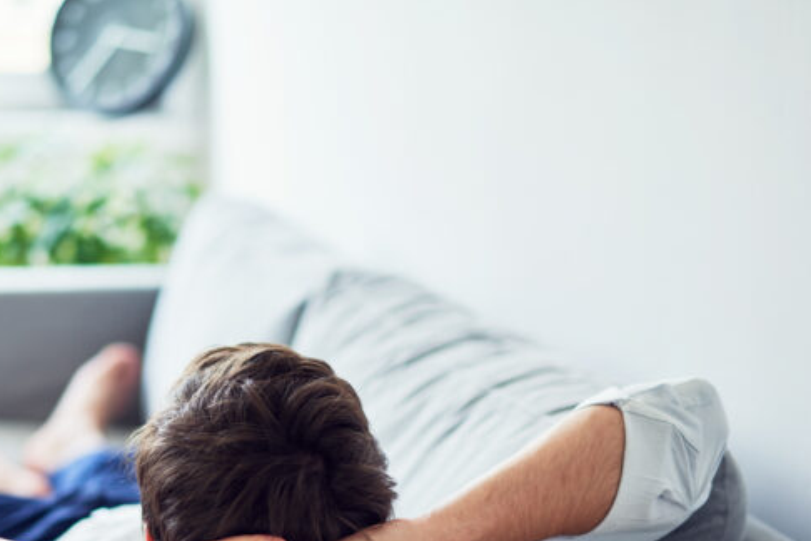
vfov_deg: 15.6
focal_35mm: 87
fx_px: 1960
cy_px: 397
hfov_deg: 23.3
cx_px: 284
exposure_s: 1/160
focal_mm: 55
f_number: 1.8
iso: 100
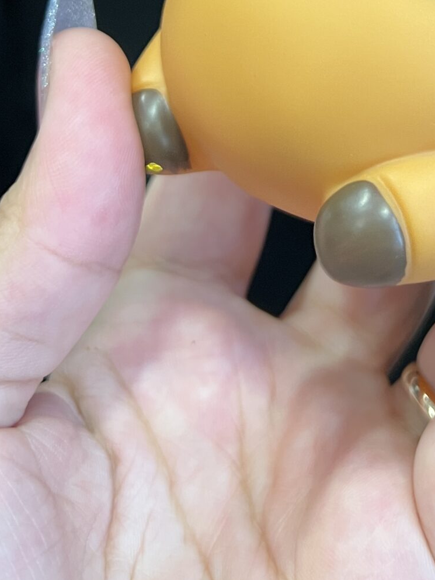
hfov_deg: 21.5
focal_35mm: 67
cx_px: 389
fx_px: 1122
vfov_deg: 25.5
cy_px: -141
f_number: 1.5
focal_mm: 5.7
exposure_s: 1/50
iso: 200
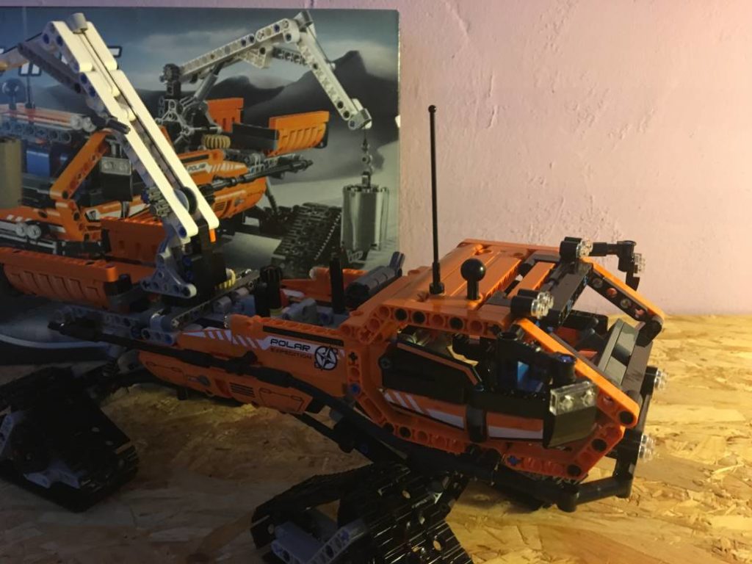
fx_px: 630
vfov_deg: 48.2
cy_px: 282
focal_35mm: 29
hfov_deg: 61.7
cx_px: 376
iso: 400
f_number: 2.2
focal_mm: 4.15
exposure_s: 1/17
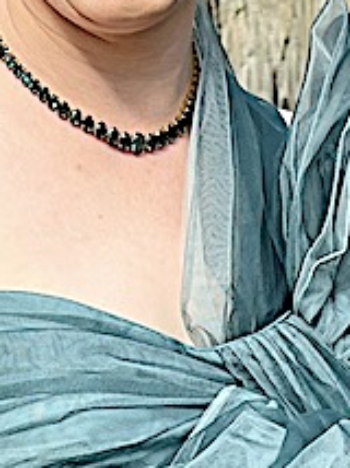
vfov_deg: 11.6
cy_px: 760
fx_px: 2188
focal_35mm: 162
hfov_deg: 9.1
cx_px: 387
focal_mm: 5.7
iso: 50
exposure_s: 1/924
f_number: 1.5
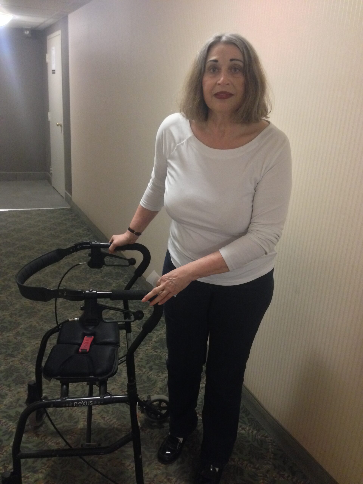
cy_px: 242
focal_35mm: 33
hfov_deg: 42.9
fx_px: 461
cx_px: 182
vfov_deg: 55.4
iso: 400
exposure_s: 1/20
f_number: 2.4
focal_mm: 4.12
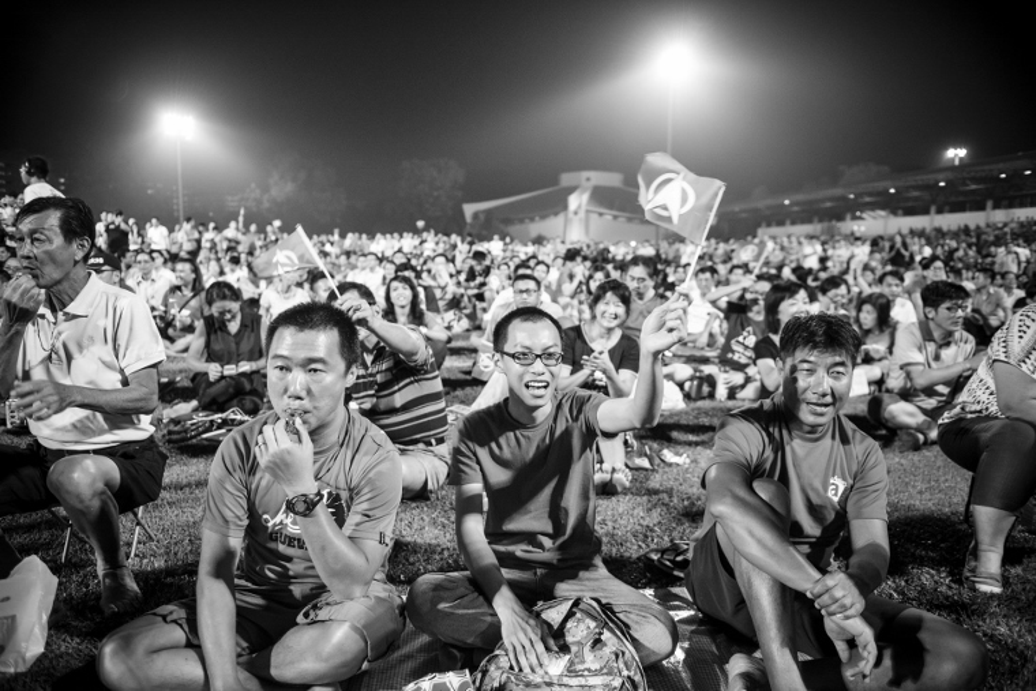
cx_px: 518
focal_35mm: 24
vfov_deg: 53.2
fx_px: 691
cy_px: 346
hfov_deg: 73.7
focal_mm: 24
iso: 2200
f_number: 2.8
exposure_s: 1/200
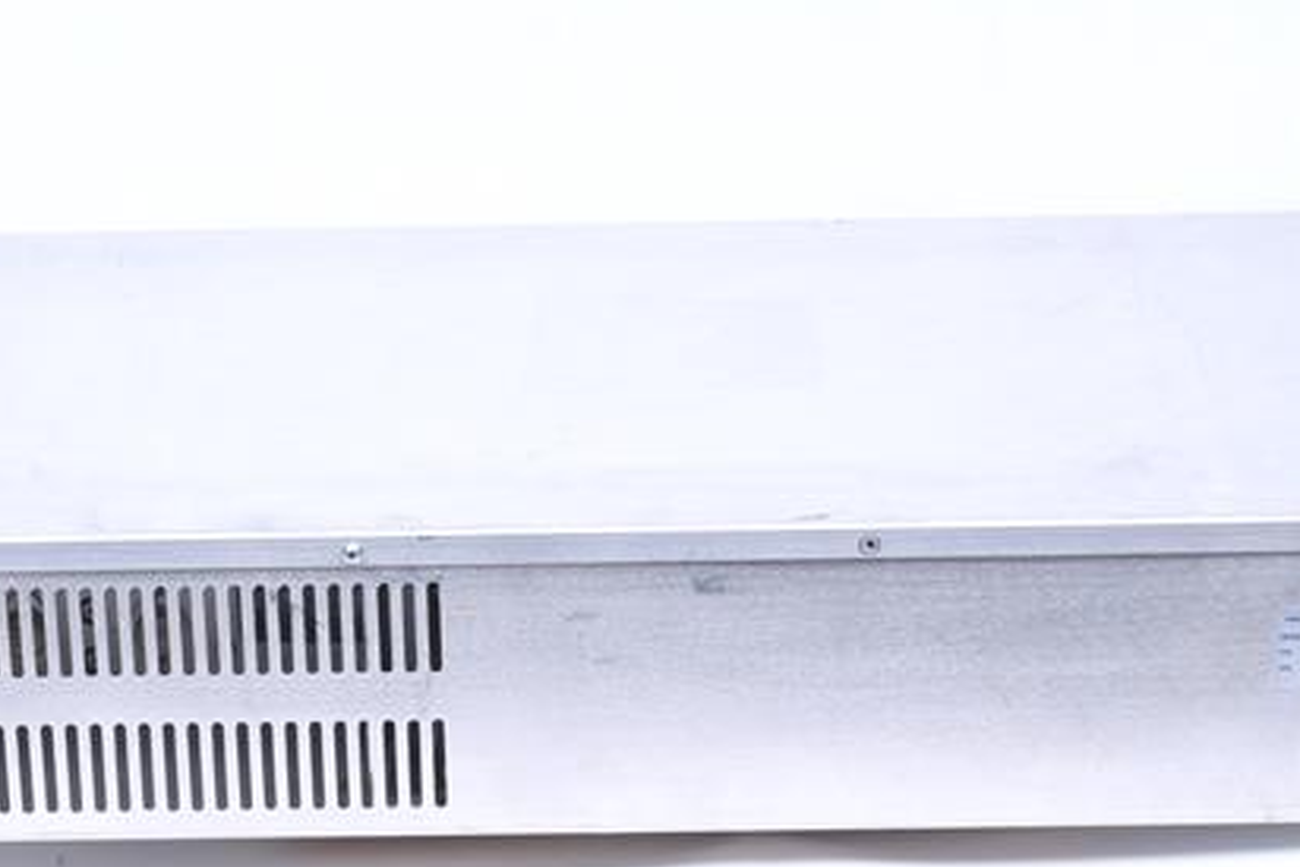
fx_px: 2420
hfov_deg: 30.1
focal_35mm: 67
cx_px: 615
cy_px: 495
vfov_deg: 20.3
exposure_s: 1/200
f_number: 14
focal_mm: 31
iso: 200
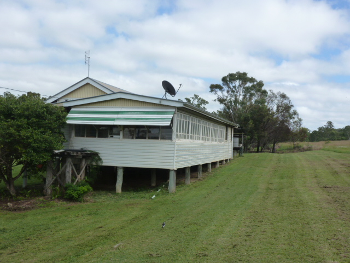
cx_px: 175
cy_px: 132
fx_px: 364
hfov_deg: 51.4
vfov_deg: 39.7
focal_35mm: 36
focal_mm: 6.4
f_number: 3.7
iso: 160
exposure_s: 1/640
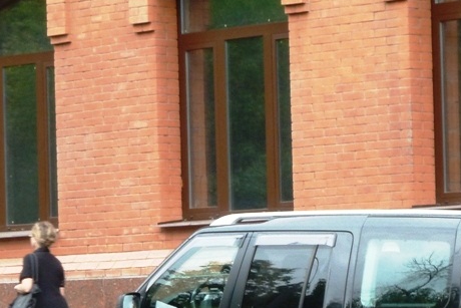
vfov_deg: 5.3
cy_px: 305
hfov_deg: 8.0
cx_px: 337
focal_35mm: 257
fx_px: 3292
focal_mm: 18.2
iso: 200
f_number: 4.4
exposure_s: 1/50
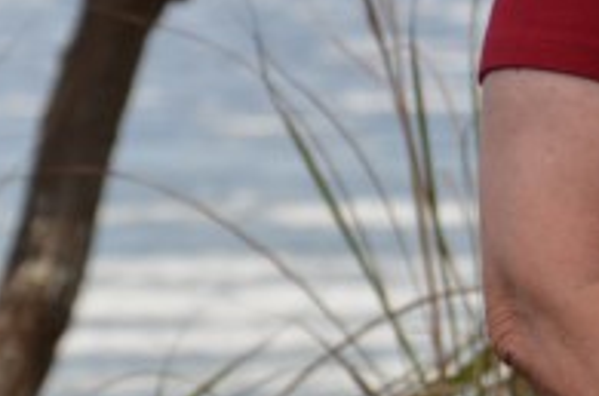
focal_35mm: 586
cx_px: 671
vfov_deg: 2.3
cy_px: -206
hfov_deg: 3.5
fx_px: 9724
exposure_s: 1/250
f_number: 8
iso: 160
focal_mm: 105
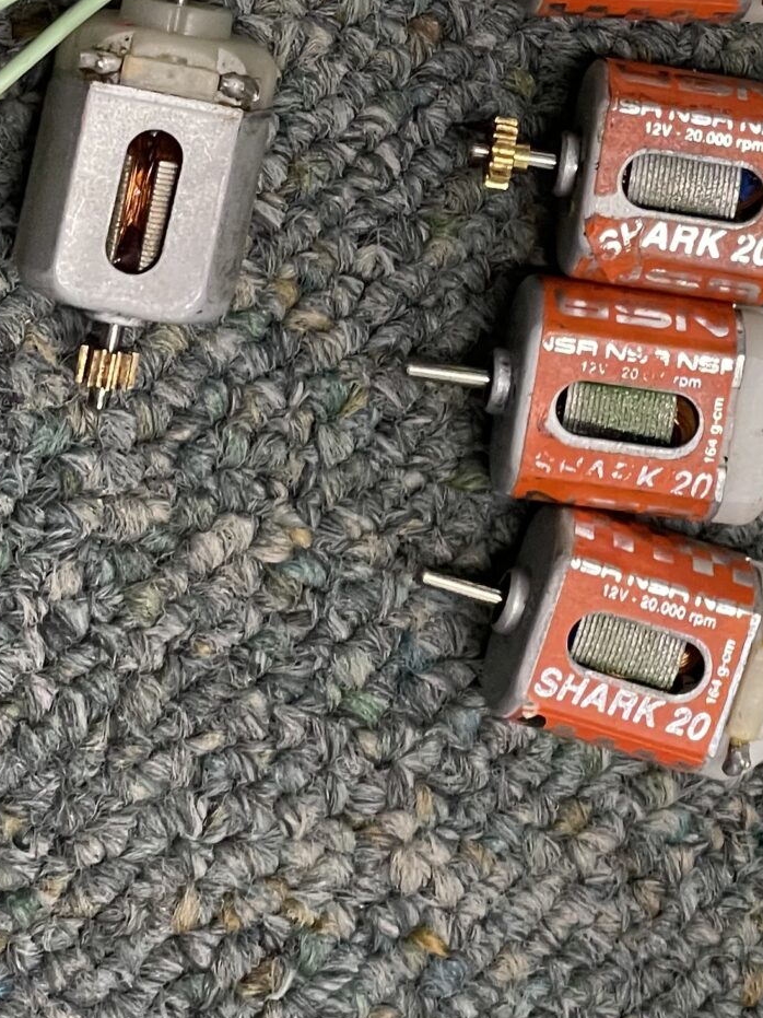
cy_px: -236
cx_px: 579
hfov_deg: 10.3
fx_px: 4204
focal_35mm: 143
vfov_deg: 13.4
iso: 320
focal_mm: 6
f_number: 2
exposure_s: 1/60
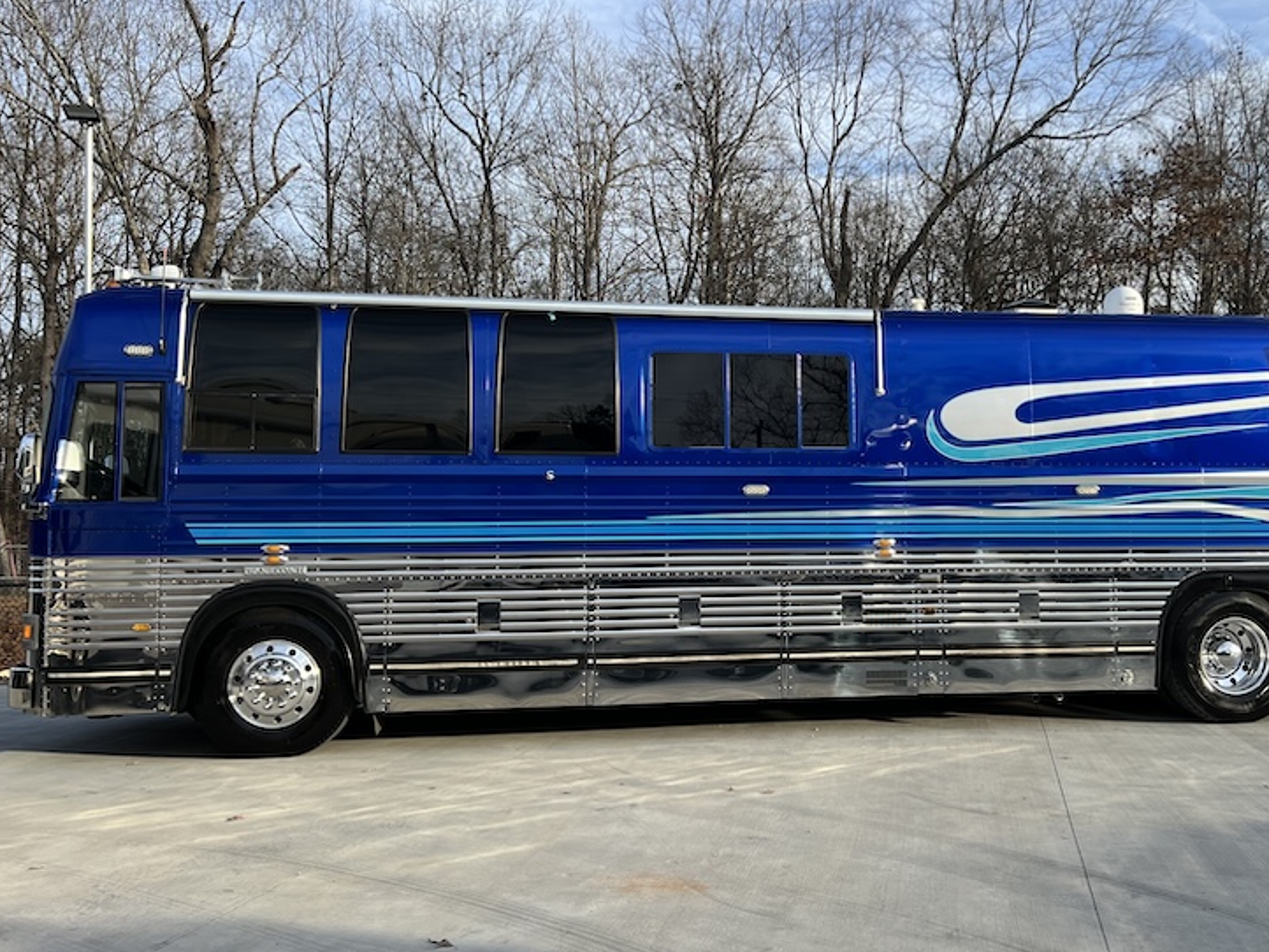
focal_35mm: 36
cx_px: 803
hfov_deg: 50.8
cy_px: 457
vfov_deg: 39.7
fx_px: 1320
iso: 50
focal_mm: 5.7
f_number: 1.5
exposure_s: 1/1511
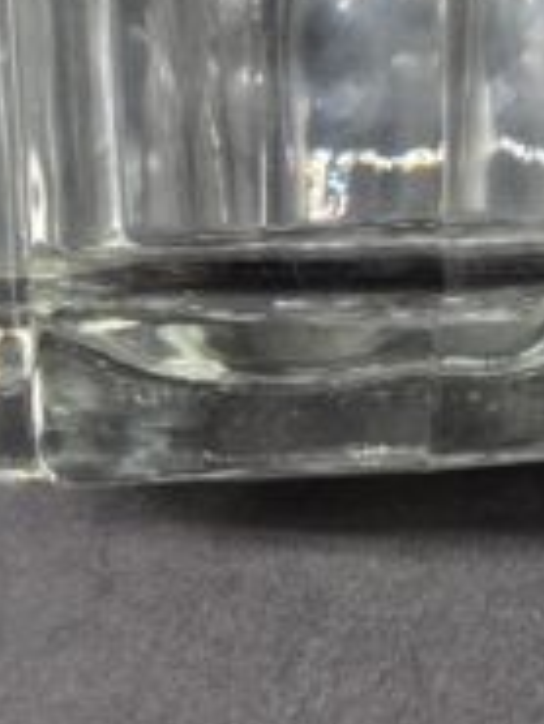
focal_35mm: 127
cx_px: 1080
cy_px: -153
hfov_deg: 10.7
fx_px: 2658
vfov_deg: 15.0
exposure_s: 1/120
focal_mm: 5.6
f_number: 1.9
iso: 248
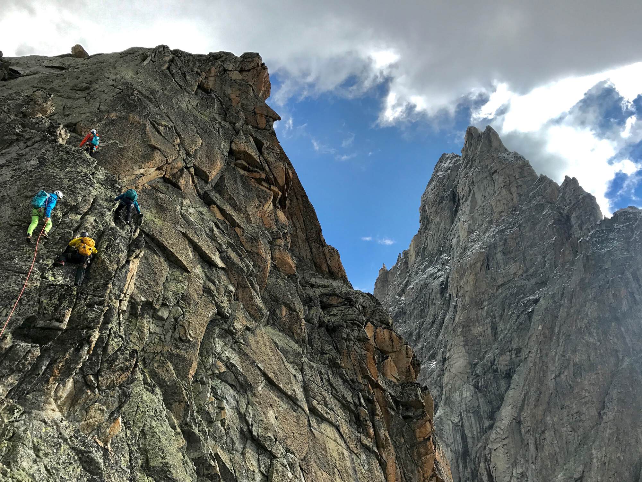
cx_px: 321
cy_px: 241
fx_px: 519
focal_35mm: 28
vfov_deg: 49.7
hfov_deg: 63.4
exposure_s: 1/2457
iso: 20
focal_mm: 3.99
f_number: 1.8
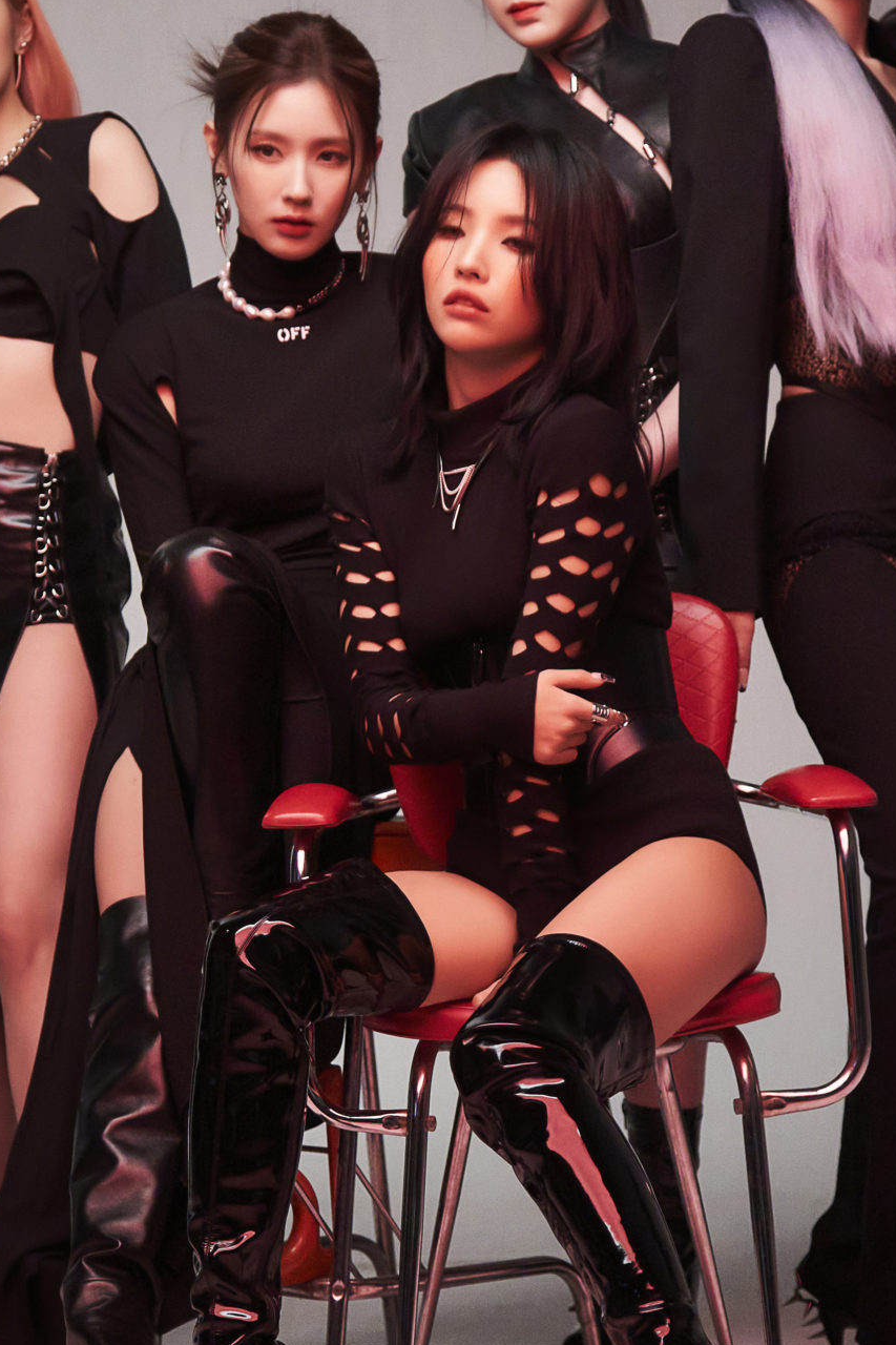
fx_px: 4481
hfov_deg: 11.4
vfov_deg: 17.1
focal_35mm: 120
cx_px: 433
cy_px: 694
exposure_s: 1/160
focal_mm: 75
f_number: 4
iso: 6400
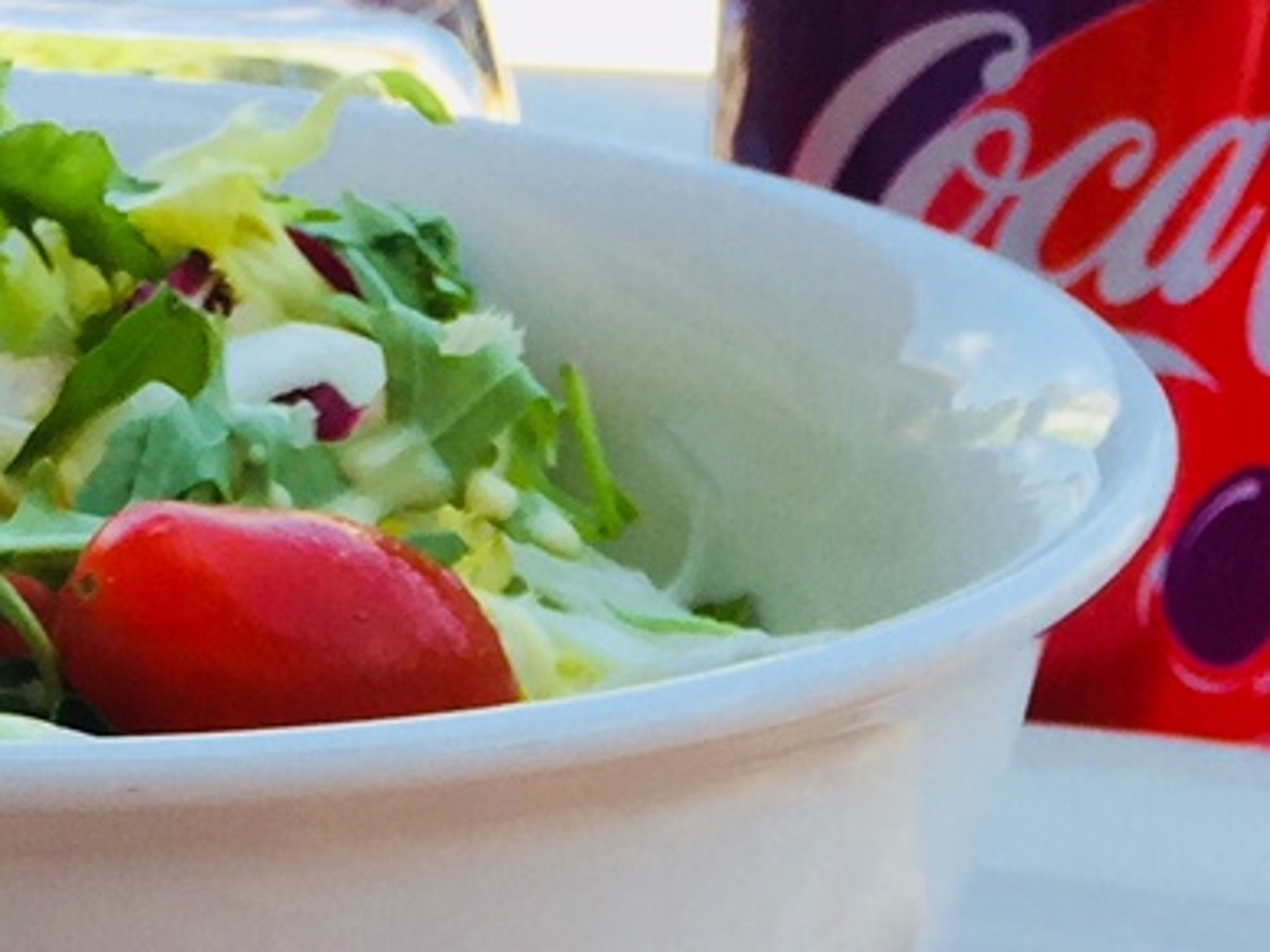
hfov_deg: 16.0
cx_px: 1044
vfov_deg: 11.4
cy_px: 1619
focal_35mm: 122
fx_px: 4476
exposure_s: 1/335
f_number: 2.2
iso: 32
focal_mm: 4.15
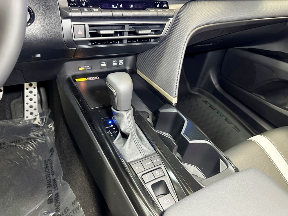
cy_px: 108
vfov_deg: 56.8
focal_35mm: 24
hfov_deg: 71.6
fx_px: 200
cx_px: 144
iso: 1000
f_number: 1.78
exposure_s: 1/30
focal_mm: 6.86
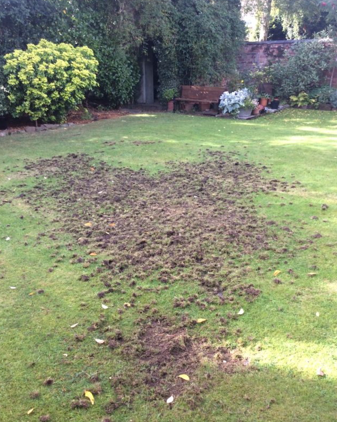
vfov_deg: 52.8
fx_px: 424
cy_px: 223
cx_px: 167
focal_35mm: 34
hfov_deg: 43.4
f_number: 2.4
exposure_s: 1/100
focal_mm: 3.3
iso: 40
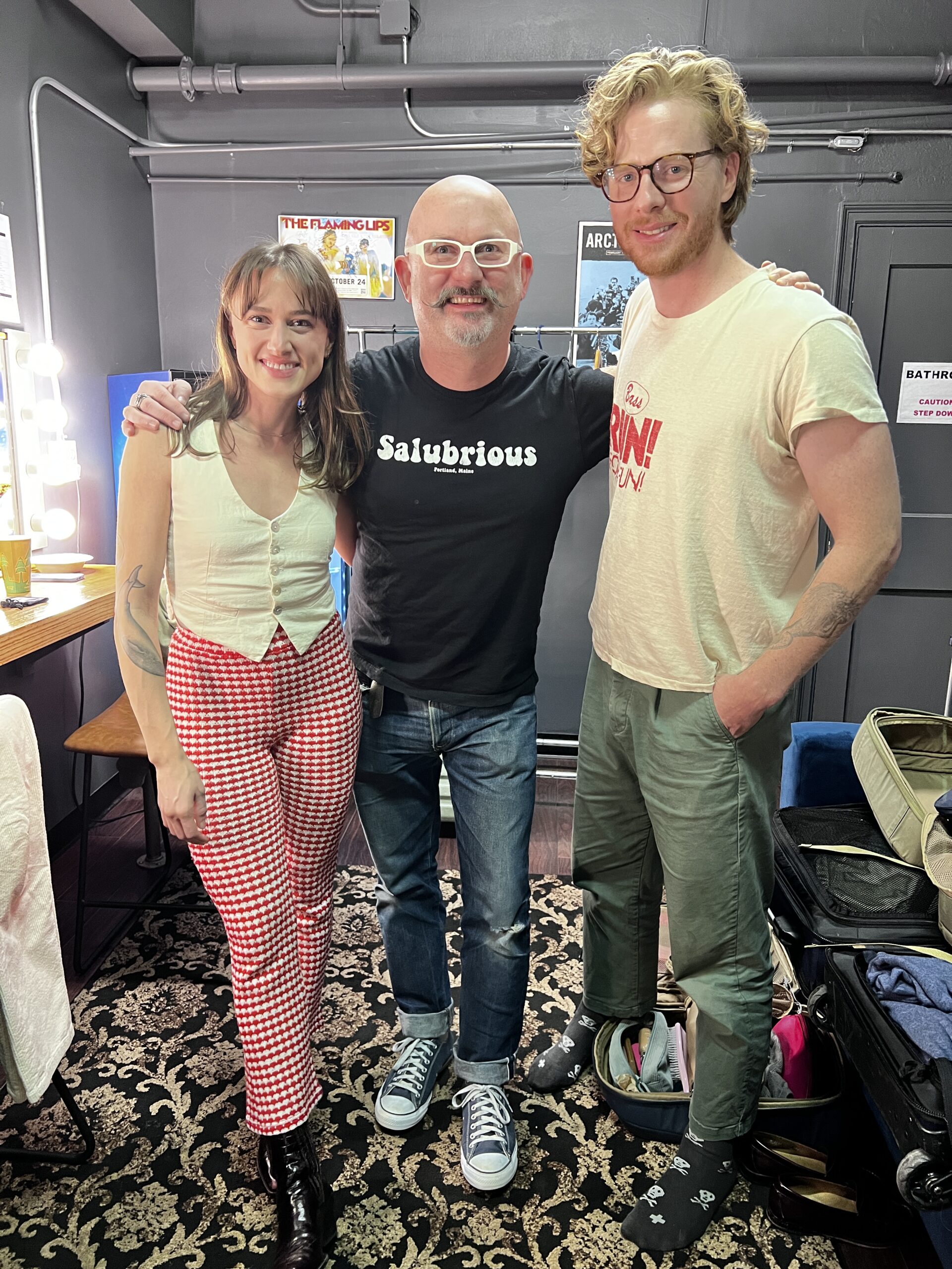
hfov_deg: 53.1
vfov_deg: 67.3
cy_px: 634
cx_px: 476
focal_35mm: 26
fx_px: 953
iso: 250
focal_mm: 5.7
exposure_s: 1/60
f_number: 1.5
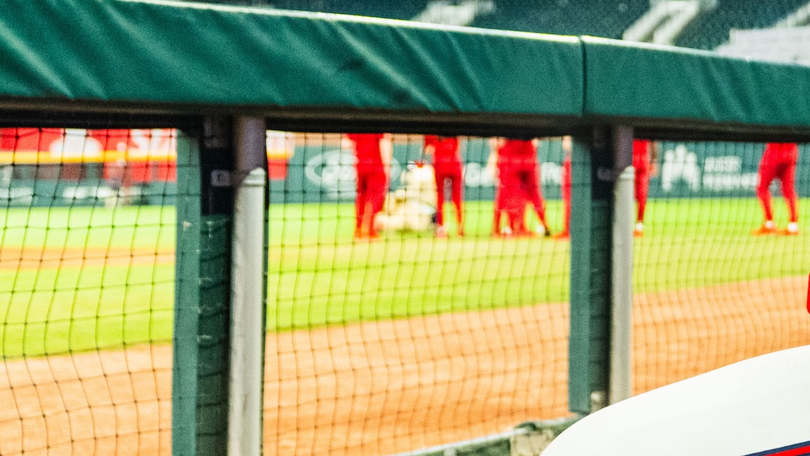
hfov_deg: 28.6
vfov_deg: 18.4
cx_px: 941
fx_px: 1396
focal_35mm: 65
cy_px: 107
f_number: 2.8
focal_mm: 26
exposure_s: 1/500
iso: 2500
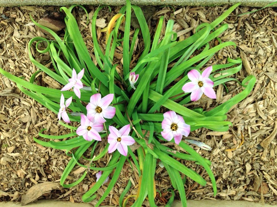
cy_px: 104
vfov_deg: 42.9
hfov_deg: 55.4
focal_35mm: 33
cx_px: 138
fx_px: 264
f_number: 2.4
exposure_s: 1/328
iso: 50
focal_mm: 4.12
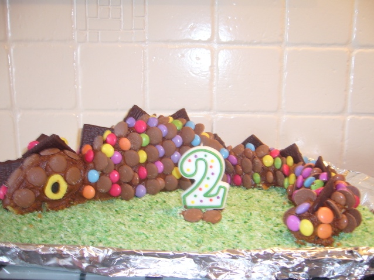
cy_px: 140
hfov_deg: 52.6
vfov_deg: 40.7
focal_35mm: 35
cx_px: 187
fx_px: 378
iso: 100
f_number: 2.8
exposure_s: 1/8
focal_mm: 5.8
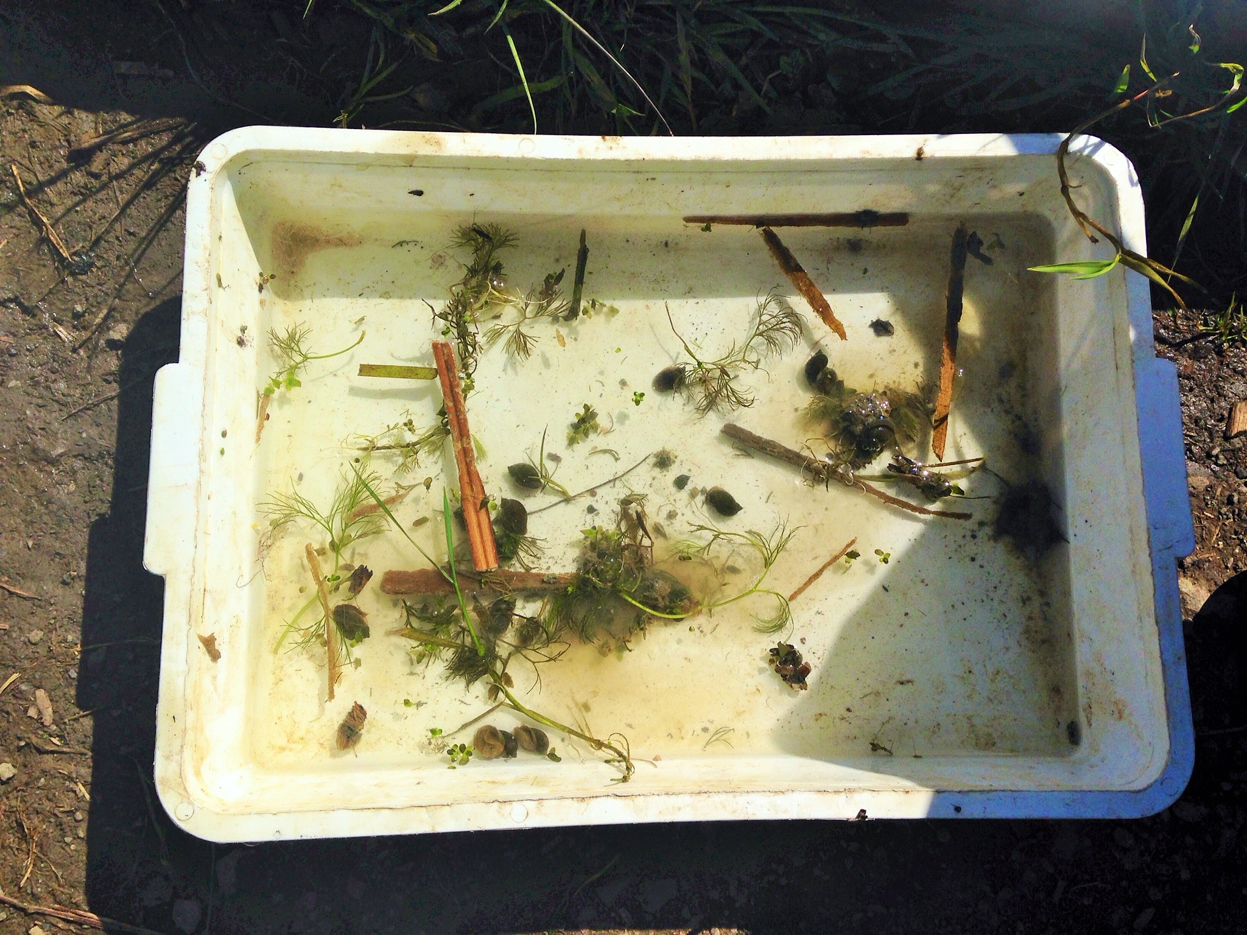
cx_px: 624
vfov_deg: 42.9
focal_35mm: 33
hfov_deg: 55.4
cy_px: 468
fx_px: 1189
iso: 50
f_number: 2.4
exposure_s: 1/3876
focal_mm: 4.12
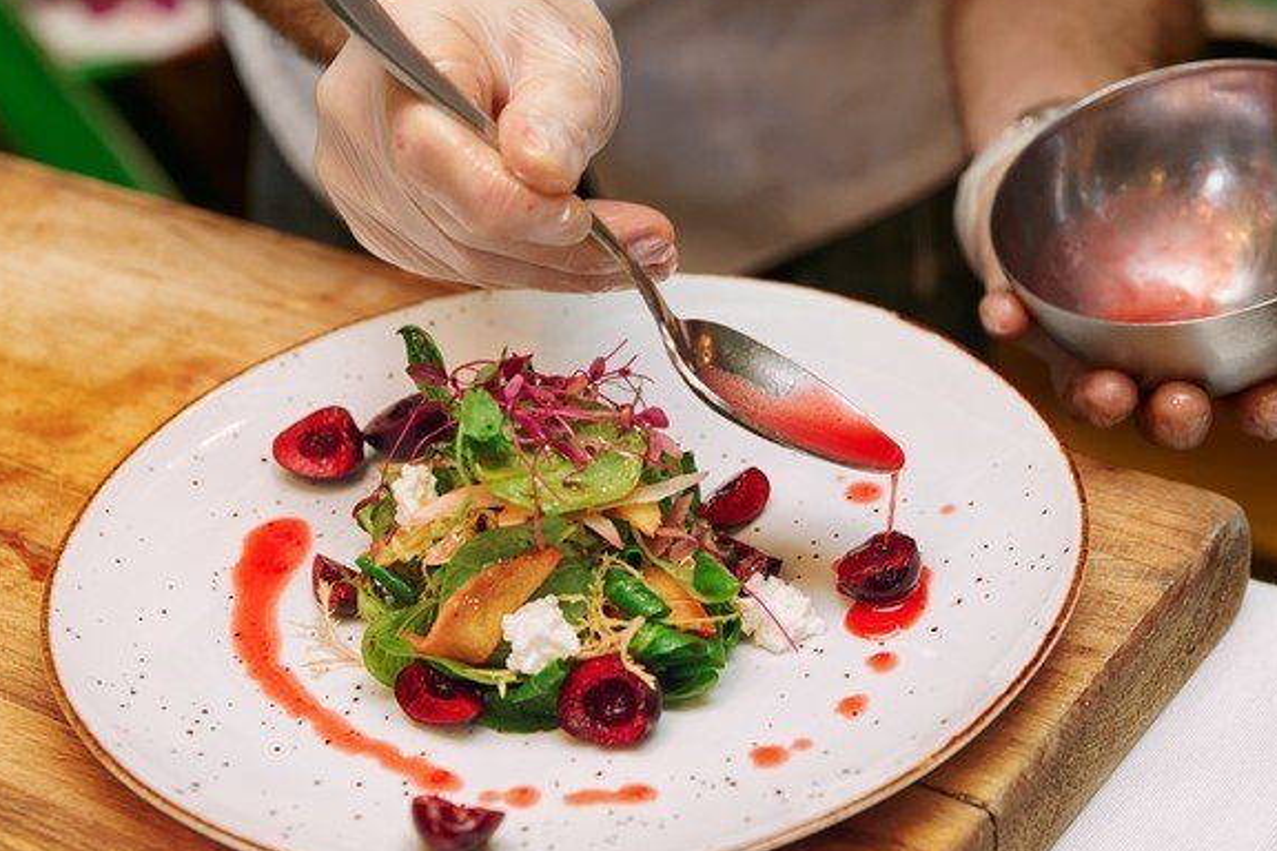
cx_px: 778
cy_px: 433
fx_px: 3121
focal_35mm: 88
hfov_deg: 23.1
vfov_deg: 15.5
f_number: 4
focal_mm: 70
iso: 400
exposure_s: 1/80
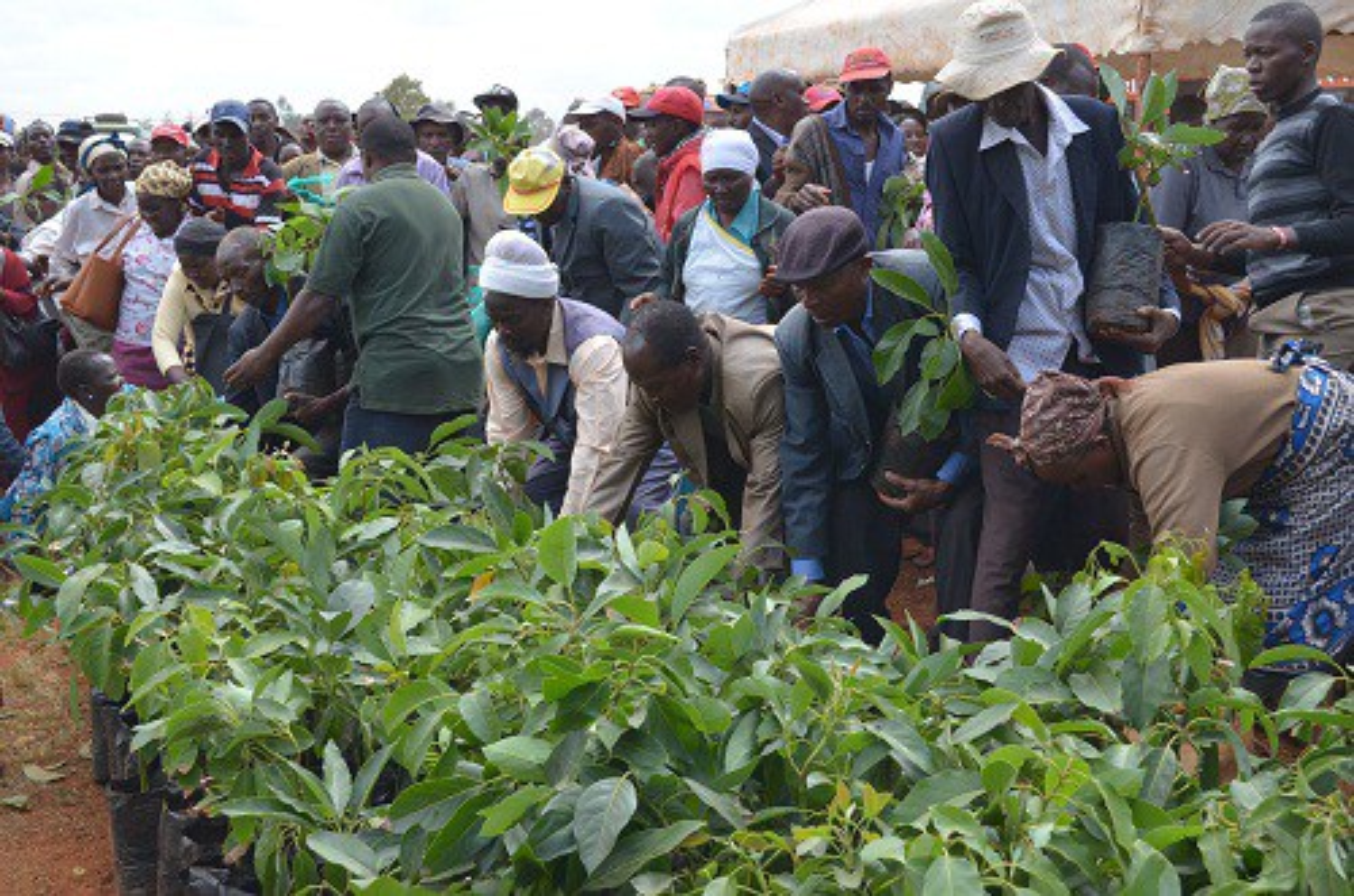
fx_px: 1914
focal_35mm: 51
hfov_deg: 39.0
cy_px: 448
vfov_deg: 26.4
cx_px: 677
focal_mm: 34
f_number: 7.1
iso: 400
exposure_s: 1/320
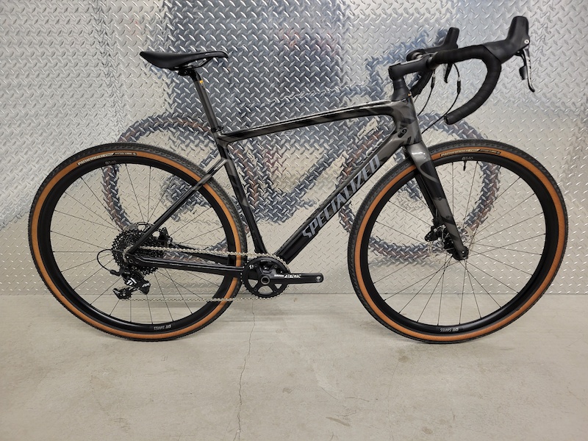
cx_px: 294
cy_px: 220
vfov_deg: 53.1
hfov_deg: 67.3
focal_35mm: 26
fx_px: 442
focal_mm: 5.4
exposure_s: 1/60
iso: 200
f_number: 1.8
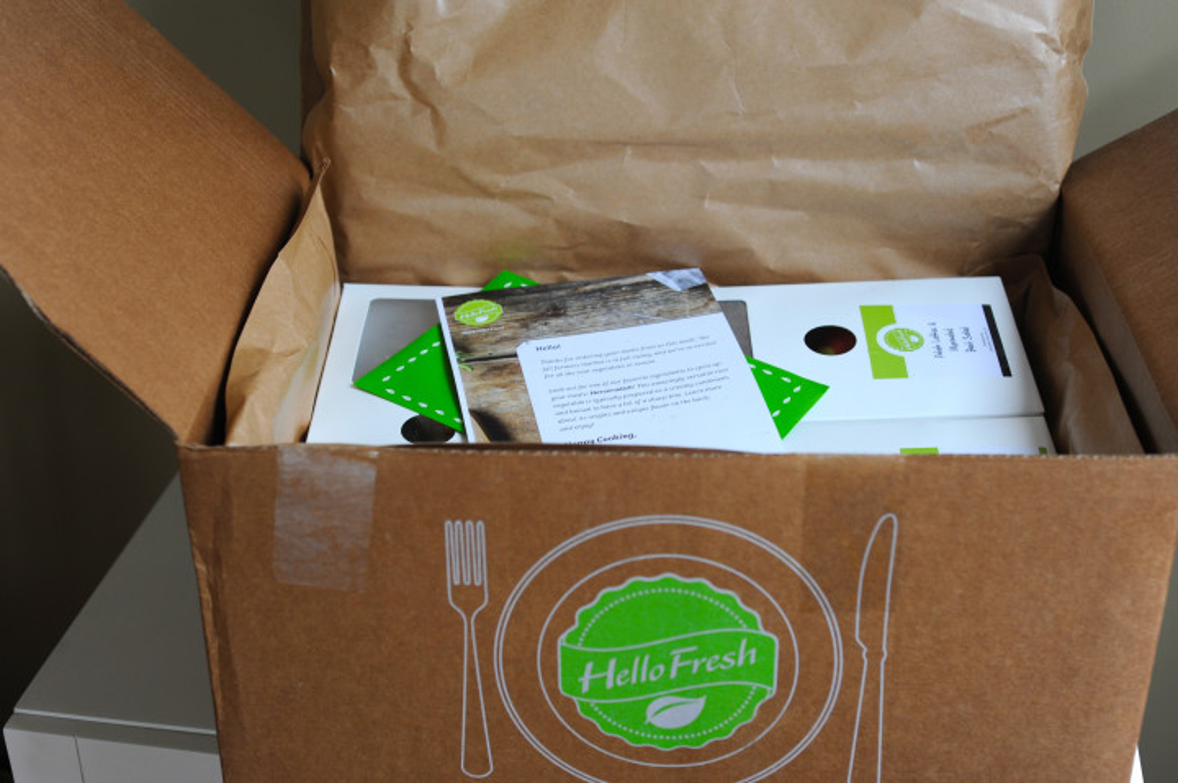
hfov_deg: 39.6
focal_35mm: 50
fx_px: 1635
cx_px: 589
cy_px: 392
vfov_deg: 27.0
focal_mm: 50
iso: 560
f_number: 5
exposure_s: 1/40
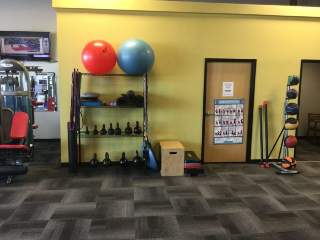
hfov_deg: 58.4
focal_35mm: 31
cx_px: 160
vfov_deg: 45.4
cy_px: 120
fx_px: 287
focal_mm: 3.3
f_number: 2.4
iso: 50
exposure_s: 1/30
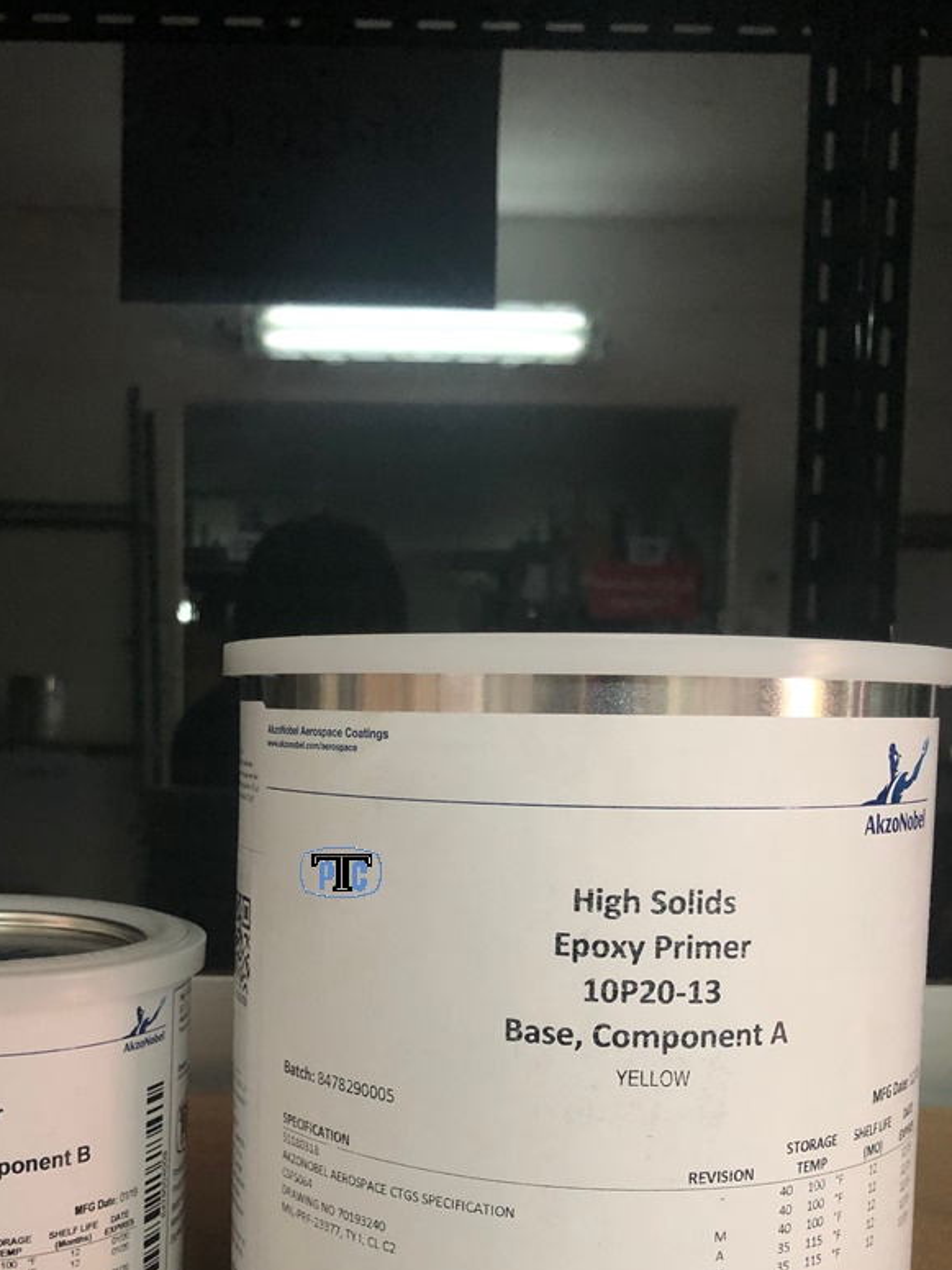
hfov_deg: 38.3
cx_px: 336
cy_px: 823
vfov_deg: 49.5
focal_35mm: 37
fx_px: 1357
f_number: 1.8
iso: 50
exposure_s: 1/15
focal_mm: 4
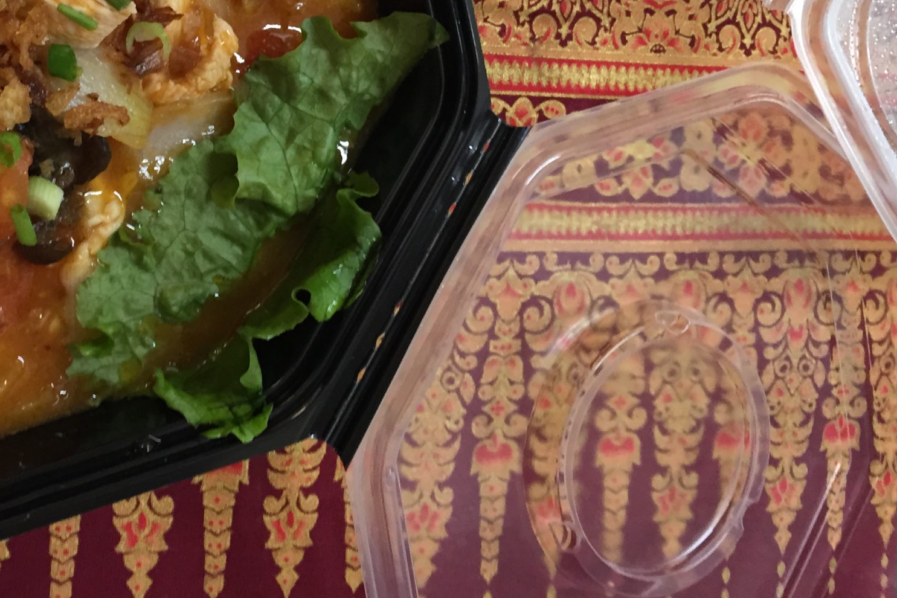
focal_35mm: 52
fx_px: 1296
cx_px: 207
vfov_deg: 24.9
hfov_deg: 37.1
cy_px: 22
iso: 160
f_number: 2.2
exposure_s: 1/33
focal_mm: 4.15
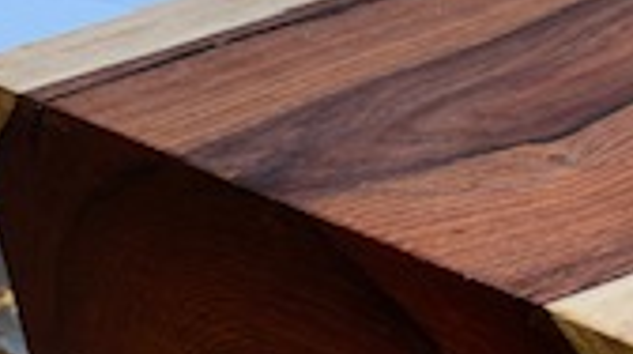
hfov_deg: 17.5
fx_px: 1810
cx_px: 998
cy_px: 316
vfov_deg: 11.1
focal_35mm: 108
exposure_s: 1/82
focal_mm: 4.25
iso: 100
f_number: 1.8
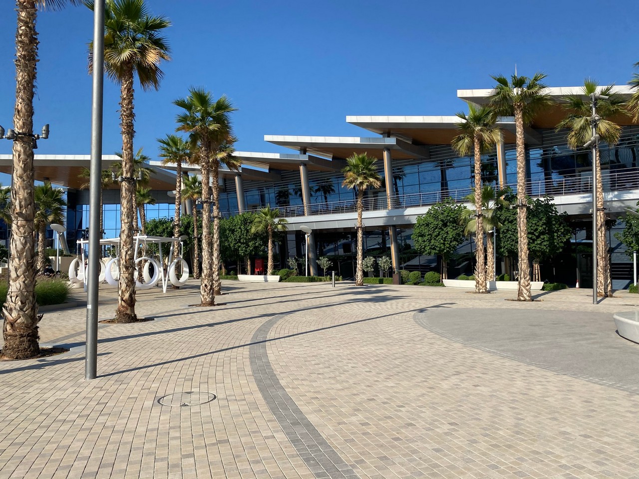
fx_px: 480
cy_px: 240
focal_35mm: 26
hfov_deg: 67.3
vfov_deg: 53.1
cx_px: 320
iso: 32
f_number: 1.8
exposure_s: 1/3205
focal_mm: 4.25
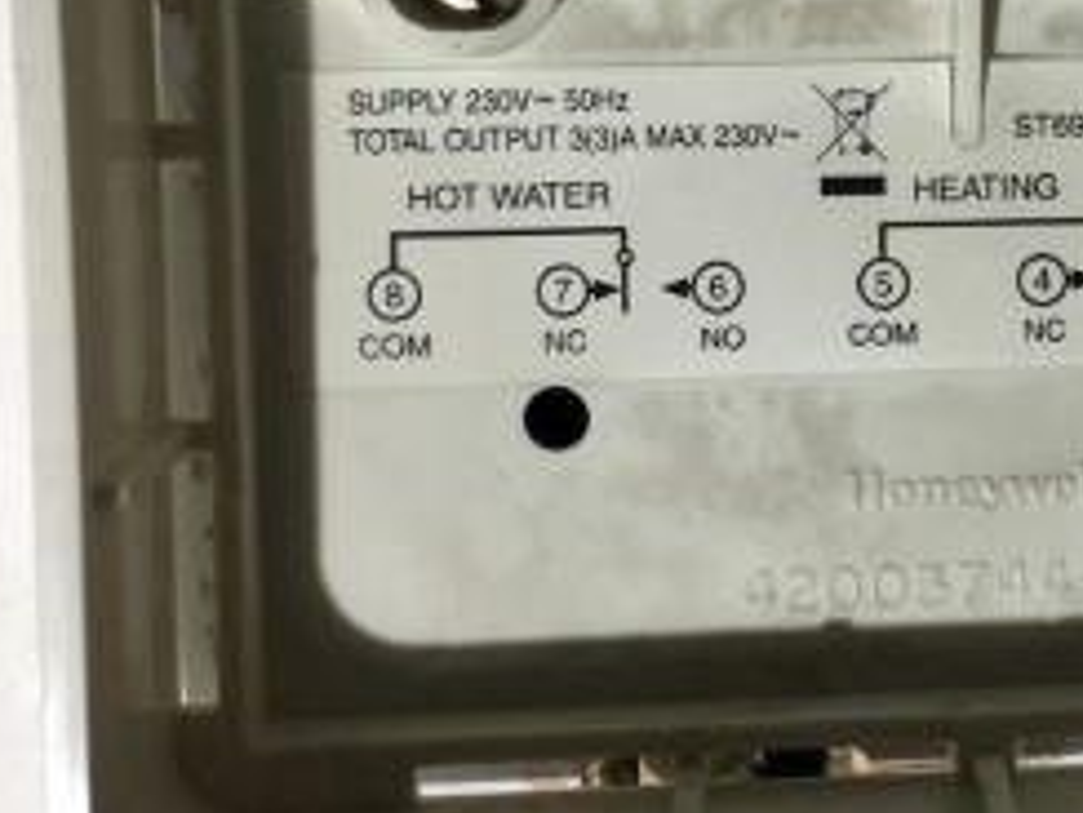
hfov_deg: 24.8
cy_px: 191
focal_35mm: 76
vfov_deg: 19.2
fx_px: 2378
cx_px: 994
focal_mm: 4.15
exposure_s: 1/100
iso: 25
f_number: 2.2
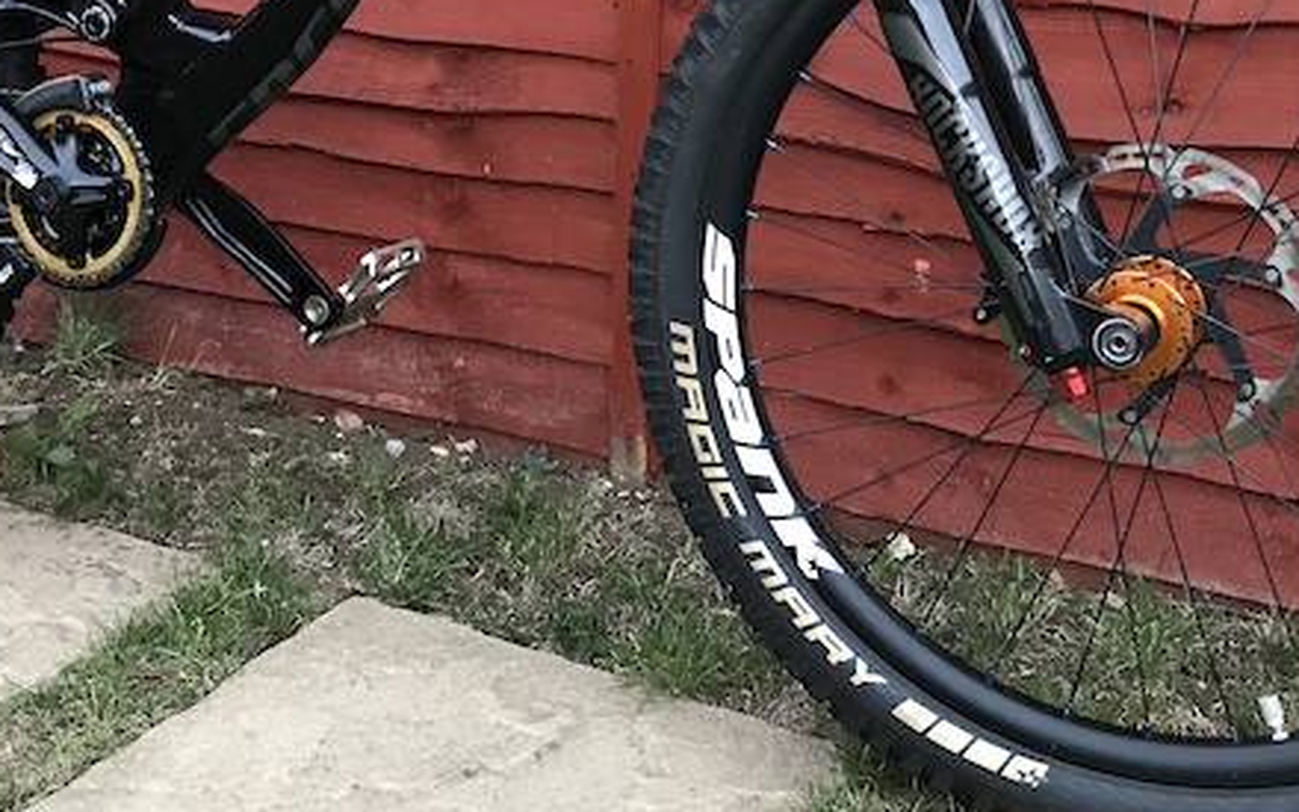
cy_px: 47
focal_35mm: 54
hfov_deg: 37.5
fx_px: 1912
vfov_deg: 23.2
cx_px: 576
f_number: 1.8
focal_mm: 3.99
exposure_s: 1/17
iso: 64
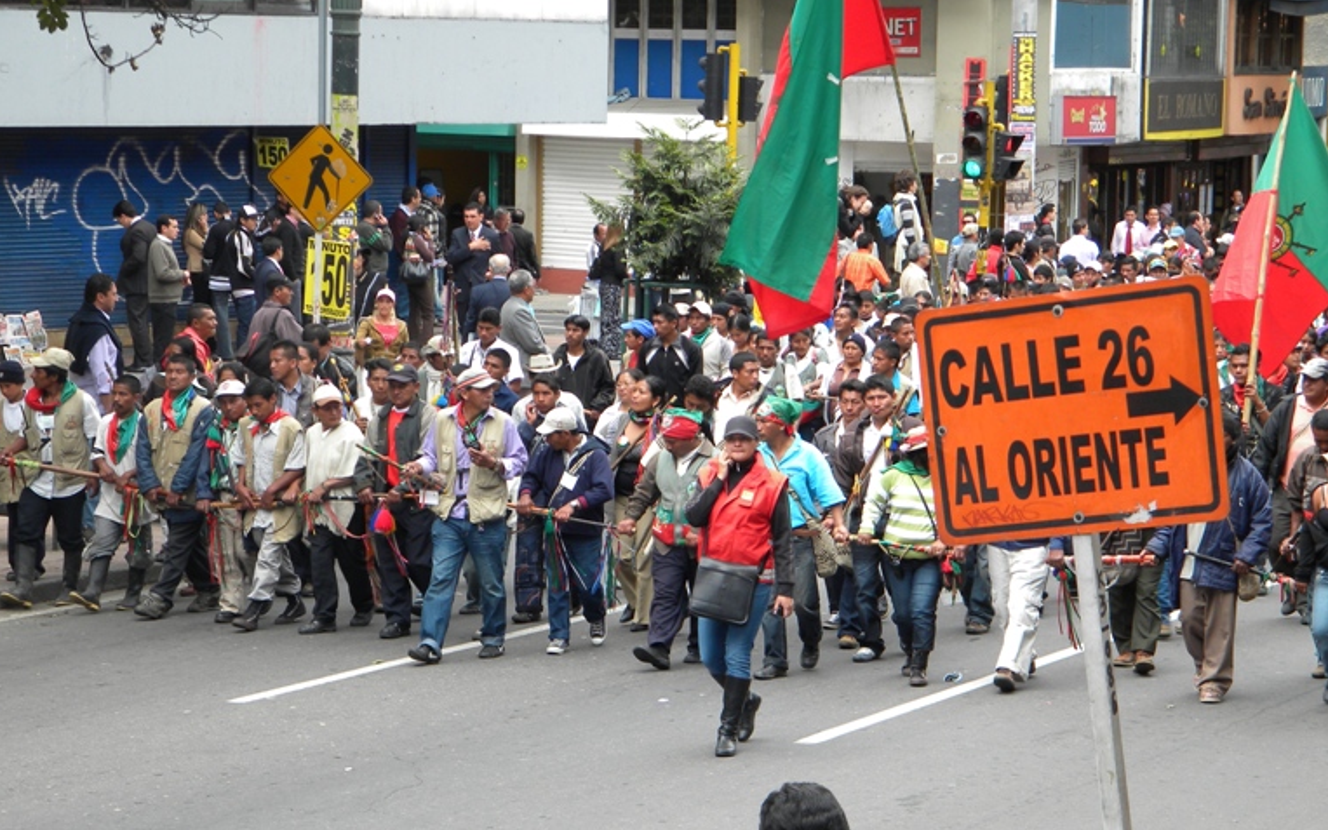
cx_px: 663
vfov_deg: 11.7
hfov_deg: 18.6
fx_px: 4054
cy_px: 444
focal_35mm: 112
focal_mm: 19
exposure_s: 1/96.6
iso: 80
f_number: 4.7
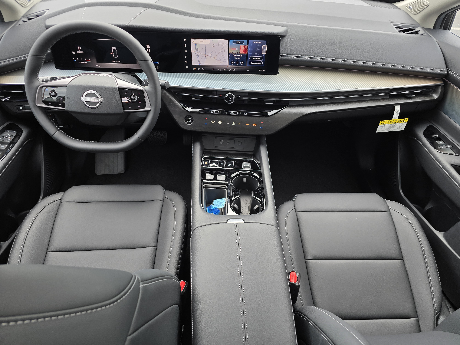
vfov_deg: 58.9
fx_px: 306
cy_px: 172
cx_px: 230
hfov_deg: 73.9
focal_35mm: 23
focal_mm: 6.3
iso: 40
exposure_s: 1/180
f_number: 1.7
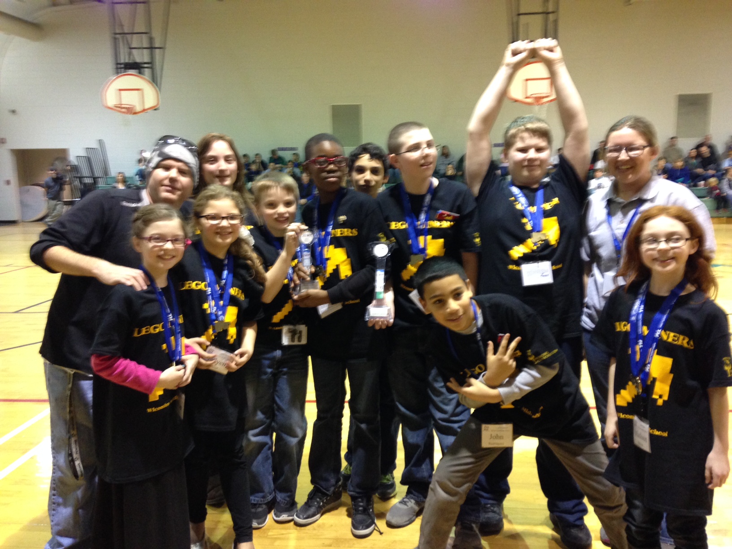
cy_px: 274
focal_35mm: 33
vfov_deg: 42.9
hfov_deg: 55.4
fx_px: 698
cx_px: 366
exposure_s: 1/20
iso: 250
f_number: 2.4
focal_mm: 4.12
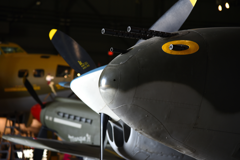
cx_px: 120
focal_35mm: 120
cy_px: 80
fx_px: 800
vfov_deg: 11.4
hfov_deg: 17.1
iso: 500
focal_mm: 120
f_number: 4.5
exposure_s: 1/60
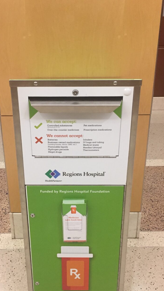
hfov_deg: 29.0
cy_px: 155
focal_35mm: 41
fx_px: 317
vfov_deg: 49.4
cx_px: 69
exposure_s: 1/30
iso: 125
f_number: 2.2
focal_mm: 4.15
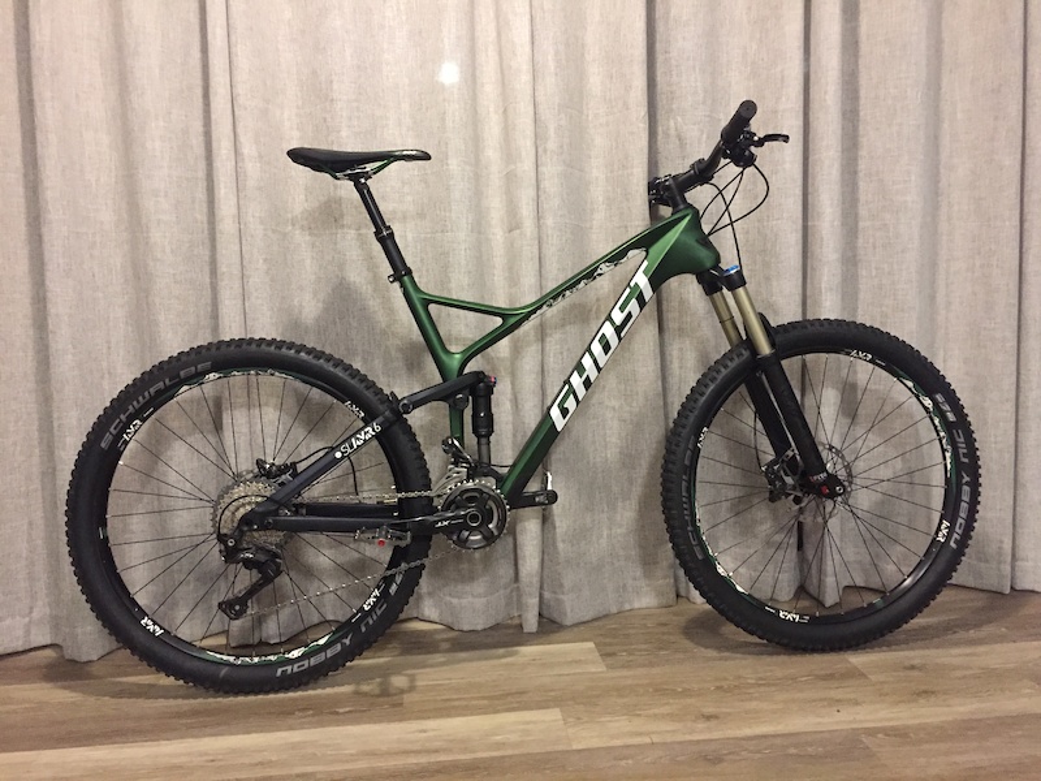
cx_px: 520
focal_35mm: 29
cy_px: 390
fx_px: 872
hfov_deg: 61.7
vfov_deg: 48.2
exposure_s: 1/15
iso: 320
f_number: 2.2
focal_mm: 4.15
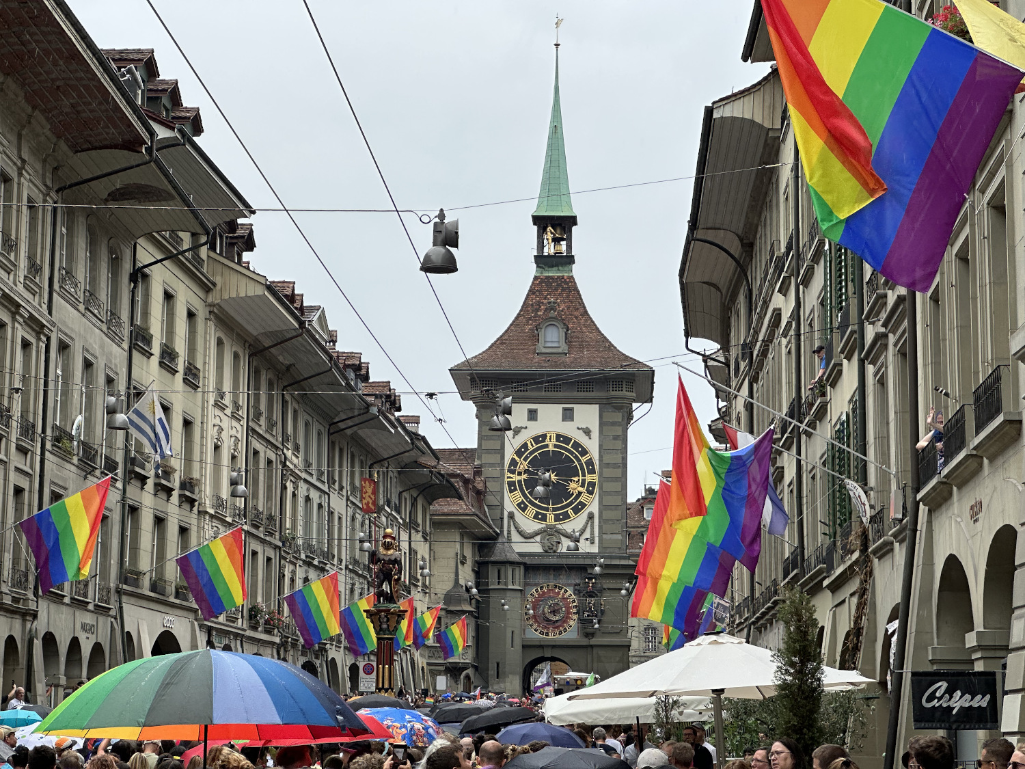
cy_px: 384
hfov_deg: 25.3
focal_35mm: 77
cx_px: 512
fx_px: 2280
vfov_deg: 19.1
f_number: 2.8
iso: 32
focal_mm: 9
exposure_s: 1/260
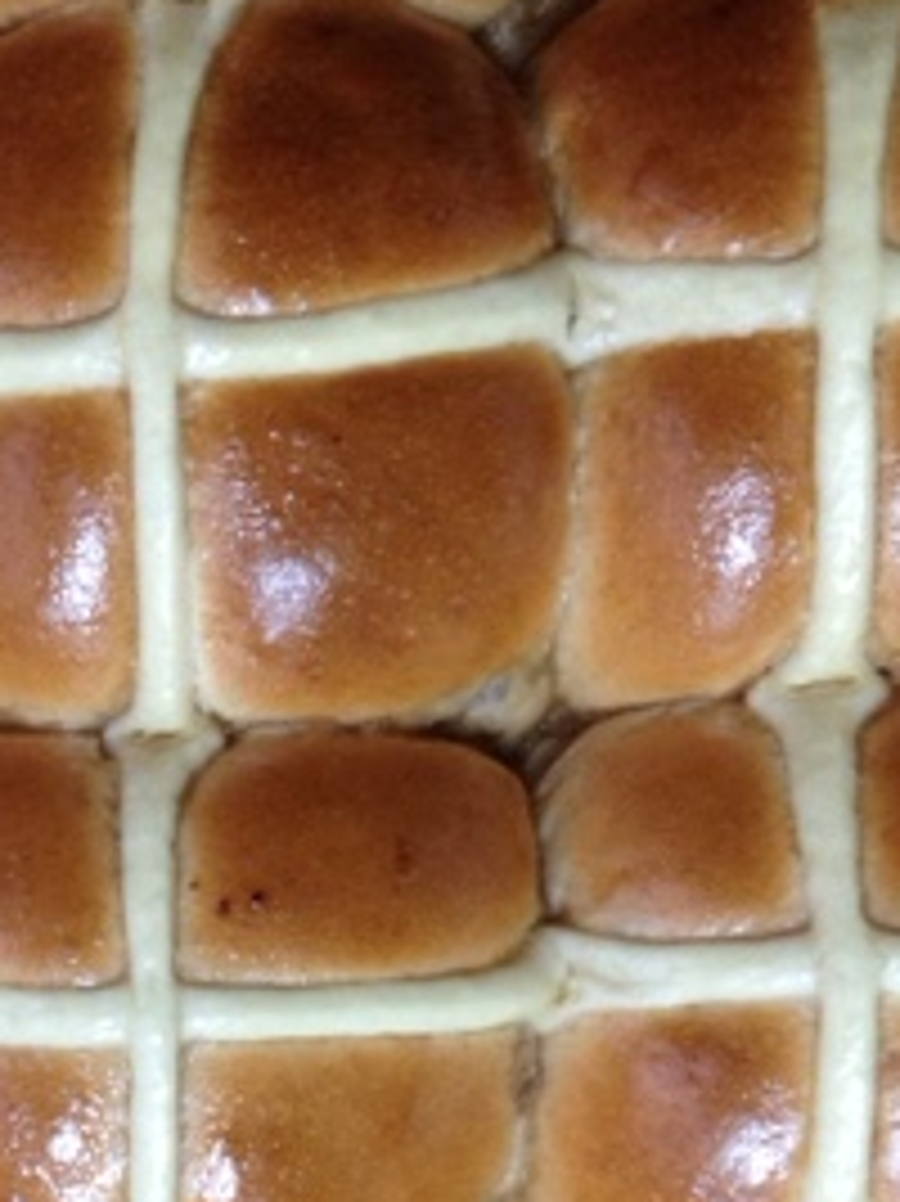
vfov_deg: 22.8
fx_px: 2914
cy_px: 1062
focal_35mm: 84
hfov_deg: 17.0
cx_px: -108
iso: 125
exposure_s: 1/20
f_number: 2.4
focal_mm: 4.28
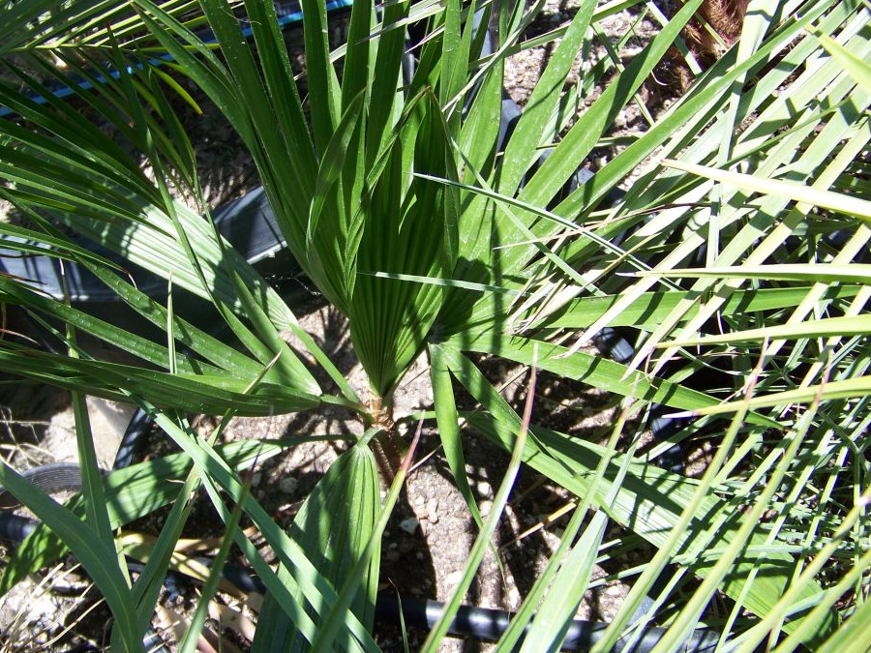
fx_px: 981
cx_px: 408
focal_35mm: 39
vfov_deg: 36.8
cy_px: 337
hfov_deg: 47.8
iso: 64
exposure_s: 1/400
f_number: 2.8
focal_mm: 5.85
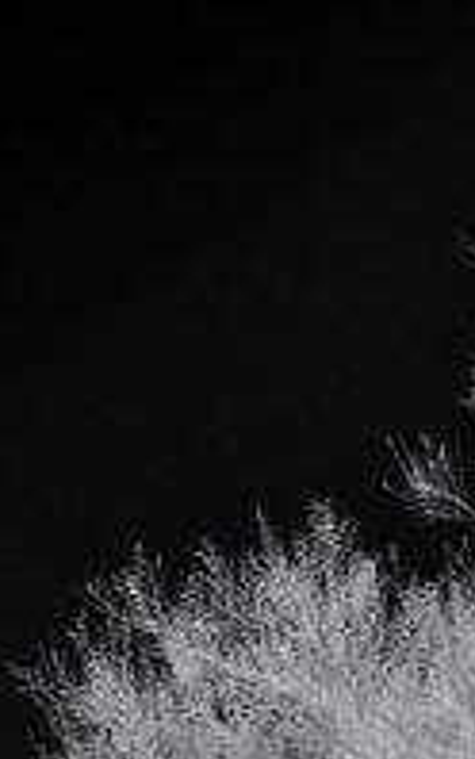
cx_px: 1325
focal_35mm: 244
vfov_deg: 8.4
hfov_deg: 5.1
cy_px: 1054
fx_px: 5053
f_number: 8
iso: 280
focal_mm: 35
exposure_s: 1/250
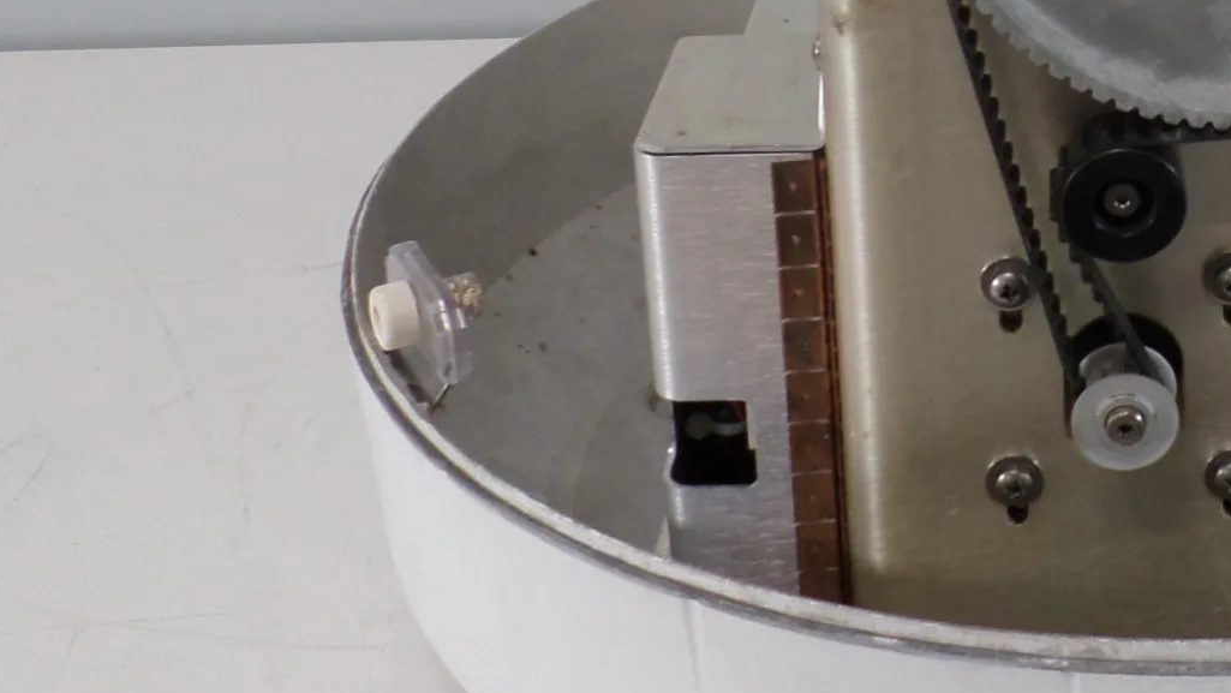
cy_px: -145
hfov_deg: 29.1
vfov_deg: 16.9
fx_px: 2220
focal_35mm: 68
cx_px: 1224
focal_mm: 4.5
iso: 80
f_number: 2.5
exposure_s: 1/90
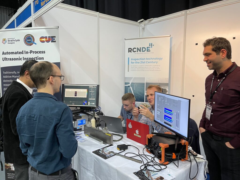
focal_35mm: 26
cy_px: 90
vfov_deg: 53.1
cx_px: 120
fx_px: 180
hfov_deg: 67.3
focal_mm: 5.1
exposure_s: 1/50
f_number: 1.6
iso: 80
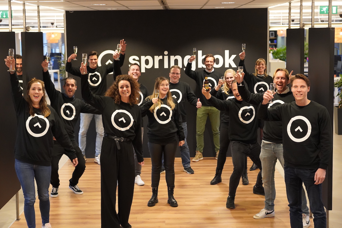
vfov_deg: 21.2
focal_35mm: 64
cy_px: 114
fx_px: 608
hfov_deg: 31.4
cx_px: 171
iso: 5000
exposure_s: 1/160
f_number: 4
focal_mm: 64
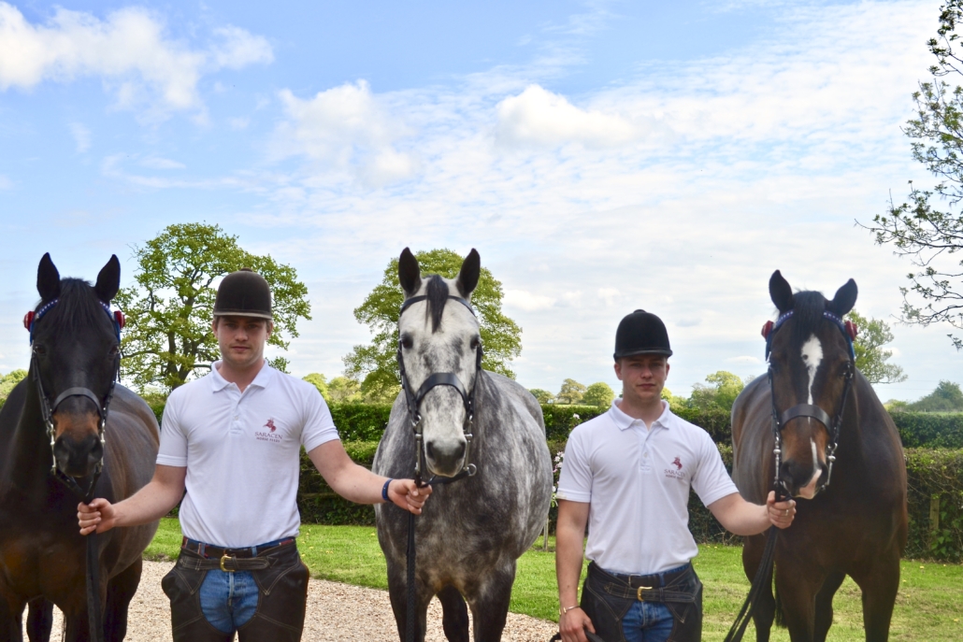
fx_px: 1404
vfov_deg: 25.8
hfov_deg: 37.8
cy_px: 321
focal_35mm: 52
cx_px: 482
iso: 100
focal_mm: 35
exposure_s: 1/200
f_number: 7.1
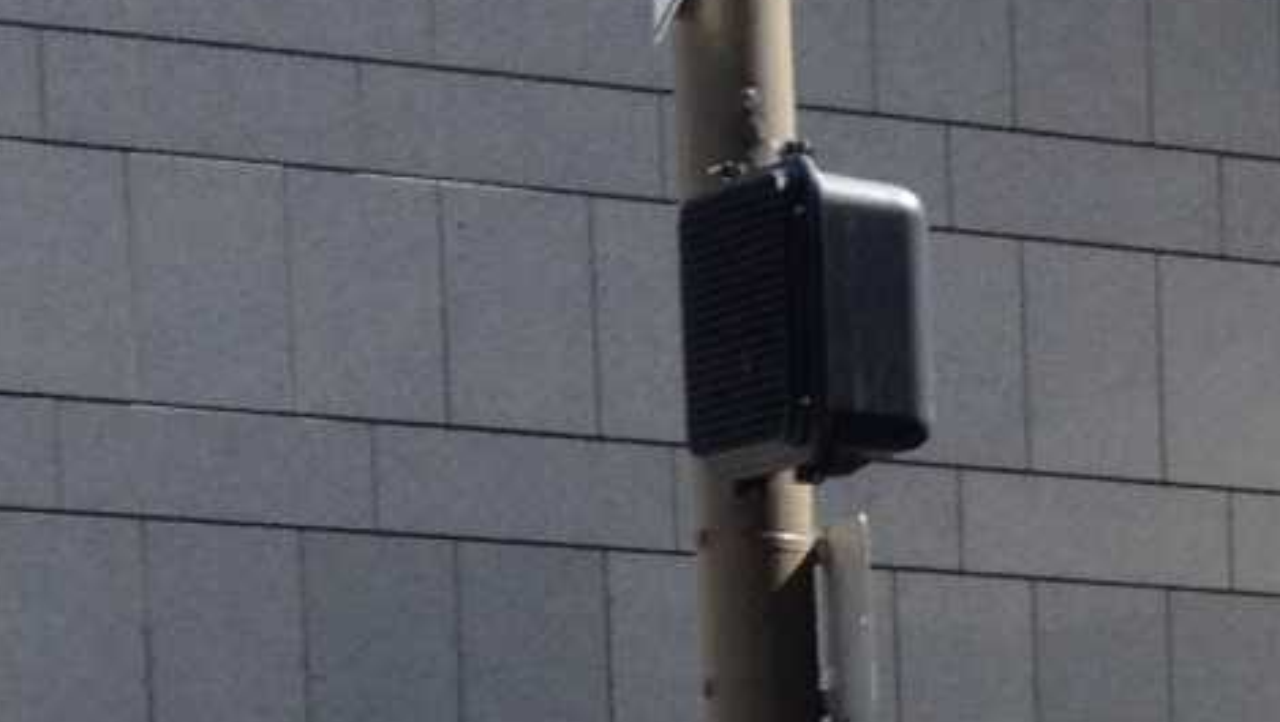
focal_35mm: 166
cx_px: 2244
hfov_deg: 12.0
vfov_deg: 7.0
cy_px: 1616
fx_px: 5637
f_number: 2.4
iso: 50
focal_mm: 4.28
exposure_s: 1/363
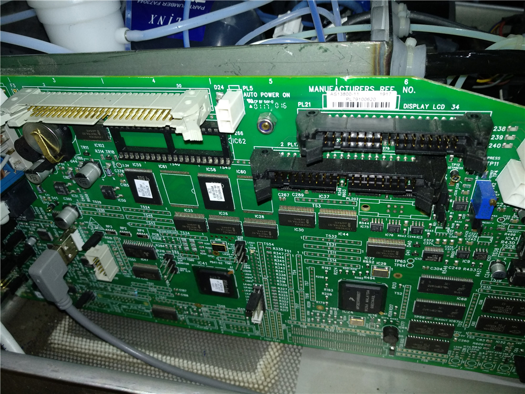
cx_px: 262
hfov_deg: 76.4
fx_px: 334
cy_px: 197
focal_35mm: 22
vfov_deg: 61.1
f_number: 2.2
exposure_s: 1/50
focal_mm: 3.81
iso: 320
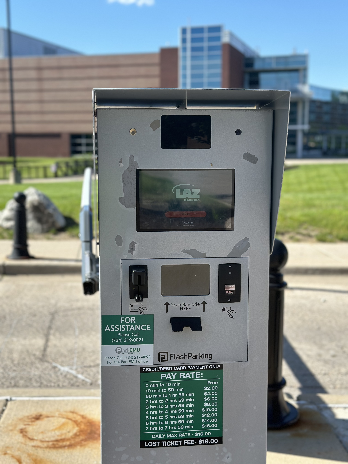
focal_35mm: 48
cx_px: 174
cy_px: 232
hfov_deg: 30.3
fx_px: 643
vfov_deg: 39.7
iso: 80
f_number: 1.78
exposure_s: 1/3257
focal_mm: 6.86
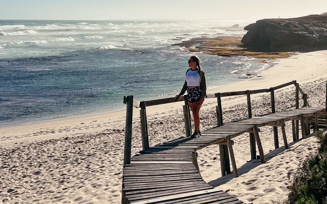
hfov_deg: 47.1
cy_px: 82
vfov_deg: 30.5
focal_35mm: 42
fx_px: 374
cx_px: 179
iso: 50
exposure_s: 1/16000
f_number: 1.5
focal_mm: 5.7
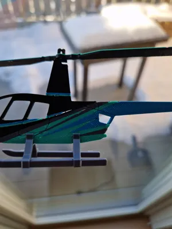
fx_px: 152
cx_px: 86
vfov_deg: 73.9
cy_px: 114
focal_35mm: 23
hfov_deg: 58.9
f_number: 1.8
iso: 50
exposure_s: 1/180
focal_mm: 5.4
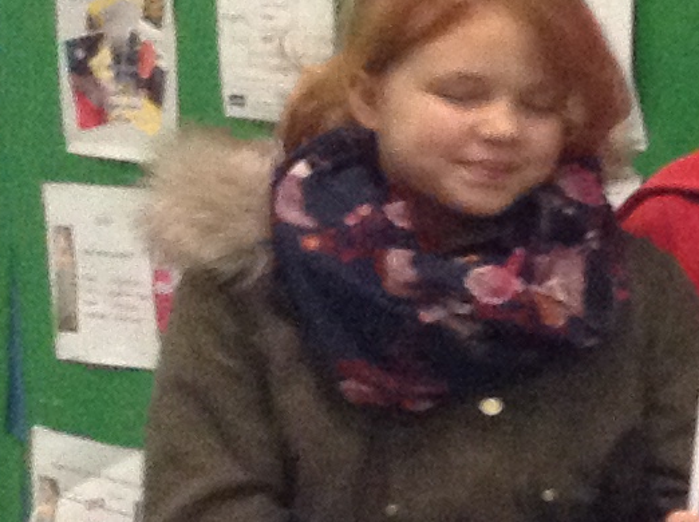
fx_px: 3307
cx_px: 1673
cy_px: 195
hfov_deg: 10.4
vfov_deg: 9.0
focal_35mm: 164
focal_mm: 3.3
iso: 200
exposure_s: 1/17
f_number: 2.4
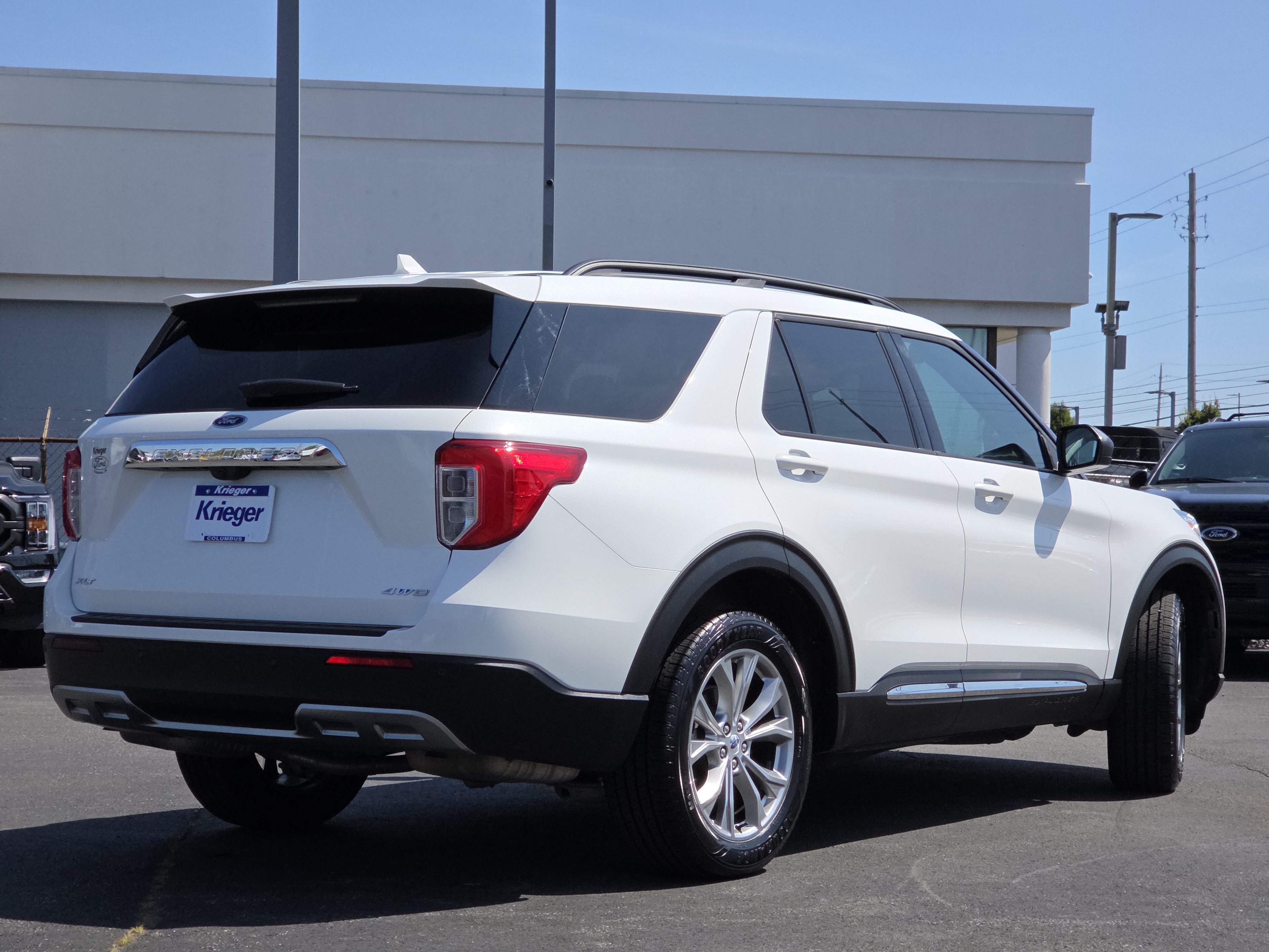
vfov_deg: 21.3
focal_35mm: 69
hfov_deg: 28.2
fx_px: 2529
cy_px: 476
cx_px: 634
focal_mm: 7
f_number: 2.4
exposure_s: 1/1714
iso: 25
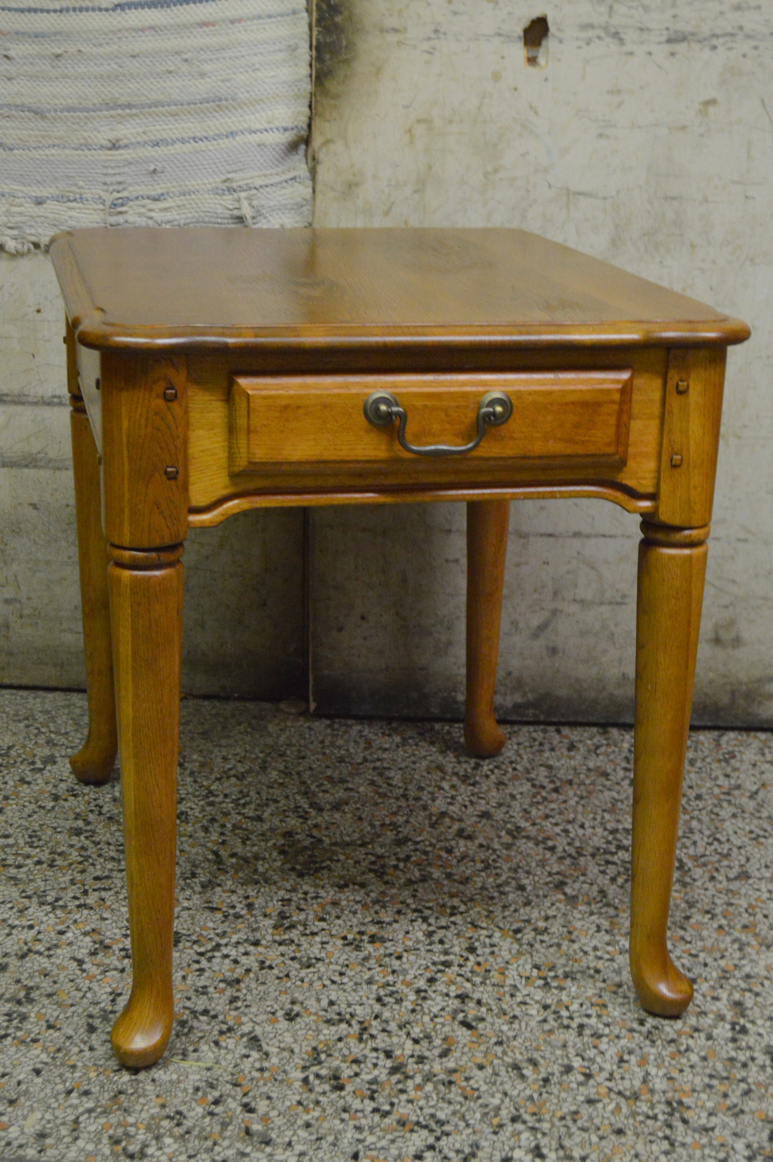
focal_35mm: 52
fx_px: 1694
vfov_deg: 37.9
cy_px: 581
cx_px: 386
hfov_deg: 25.7
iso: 3200
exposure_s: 1/40
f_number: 5.6
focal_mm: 35
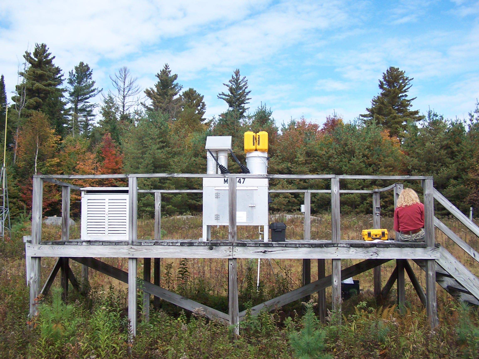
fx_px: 526
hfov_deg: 49.0
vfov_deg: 37.7
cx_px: 240
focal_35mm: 38
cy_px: 180
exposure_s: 1/500
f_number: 2.8
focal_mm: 6.3
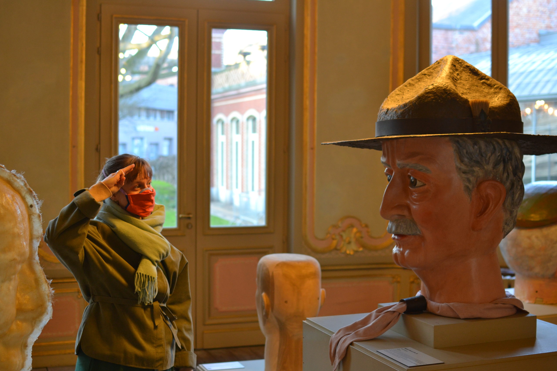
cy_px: 186
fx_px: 812
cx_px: 278
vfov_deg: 25.8
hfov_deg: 37.8
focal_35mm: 52
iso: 400
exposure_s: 1/60
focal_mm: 35
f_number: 2.8
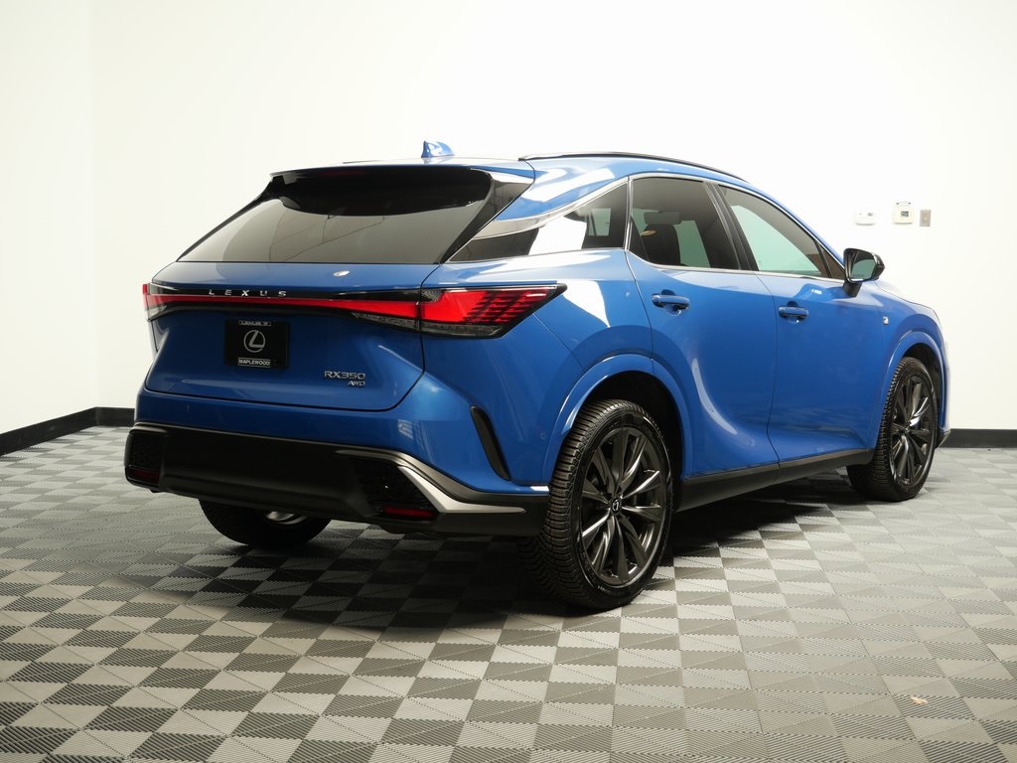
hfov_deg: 41.2
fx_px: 1351
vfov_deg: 31.5
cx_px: 508
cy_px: 382
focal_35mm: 46
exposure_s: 1/200
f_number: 4.3
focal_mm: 23
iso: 250
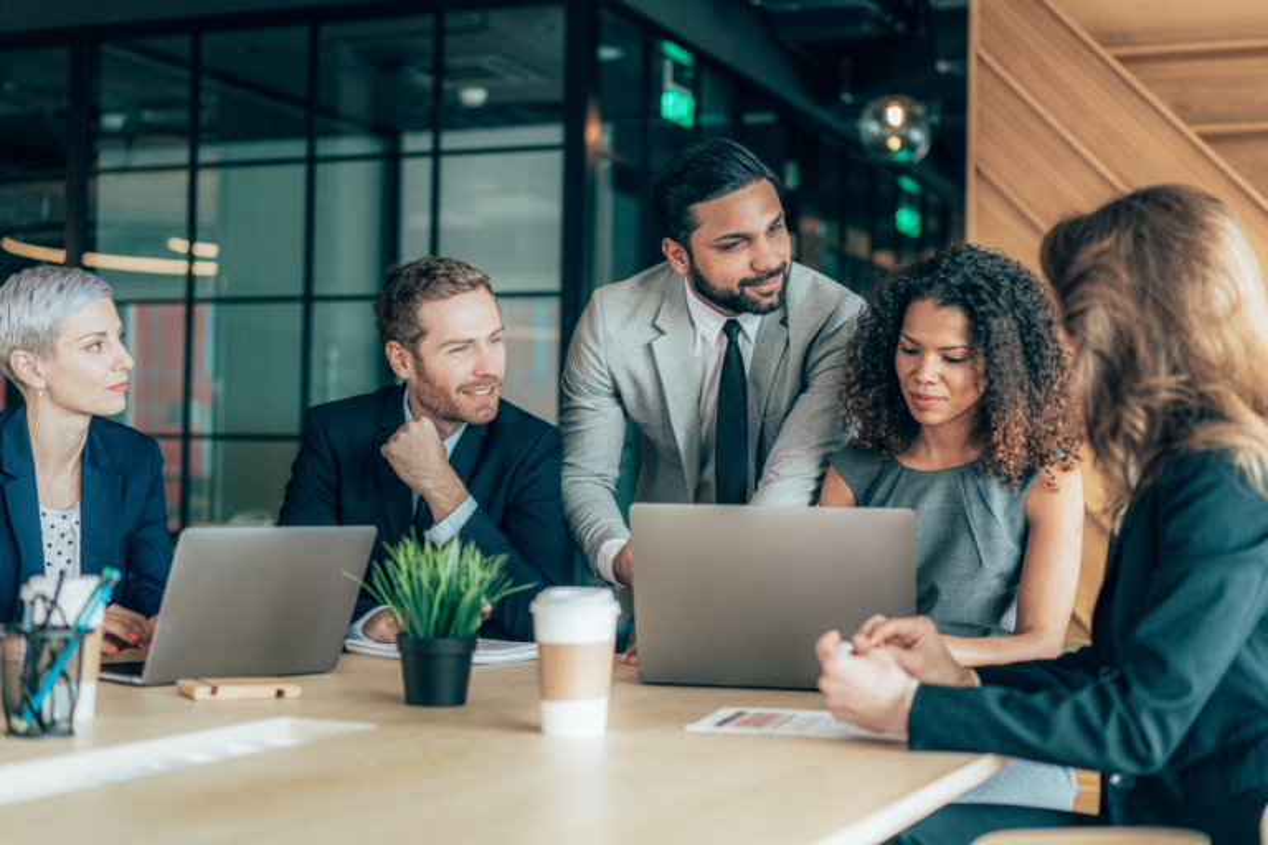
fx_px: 1937
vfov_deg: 24.6
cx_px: 634
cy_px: 422
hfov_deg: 36.2
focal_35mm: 55
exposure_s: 1/250
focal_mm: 55
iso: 800
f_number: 2.2
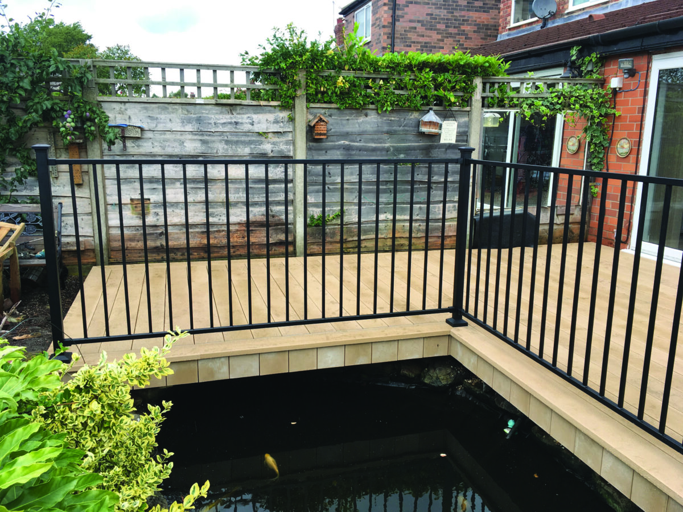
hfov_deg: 61.7
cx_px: 342
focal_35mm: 29
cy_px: 256
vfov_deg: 48.2
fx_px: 572
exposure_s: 1/252
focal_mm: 4.15
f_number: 2.2
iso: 25
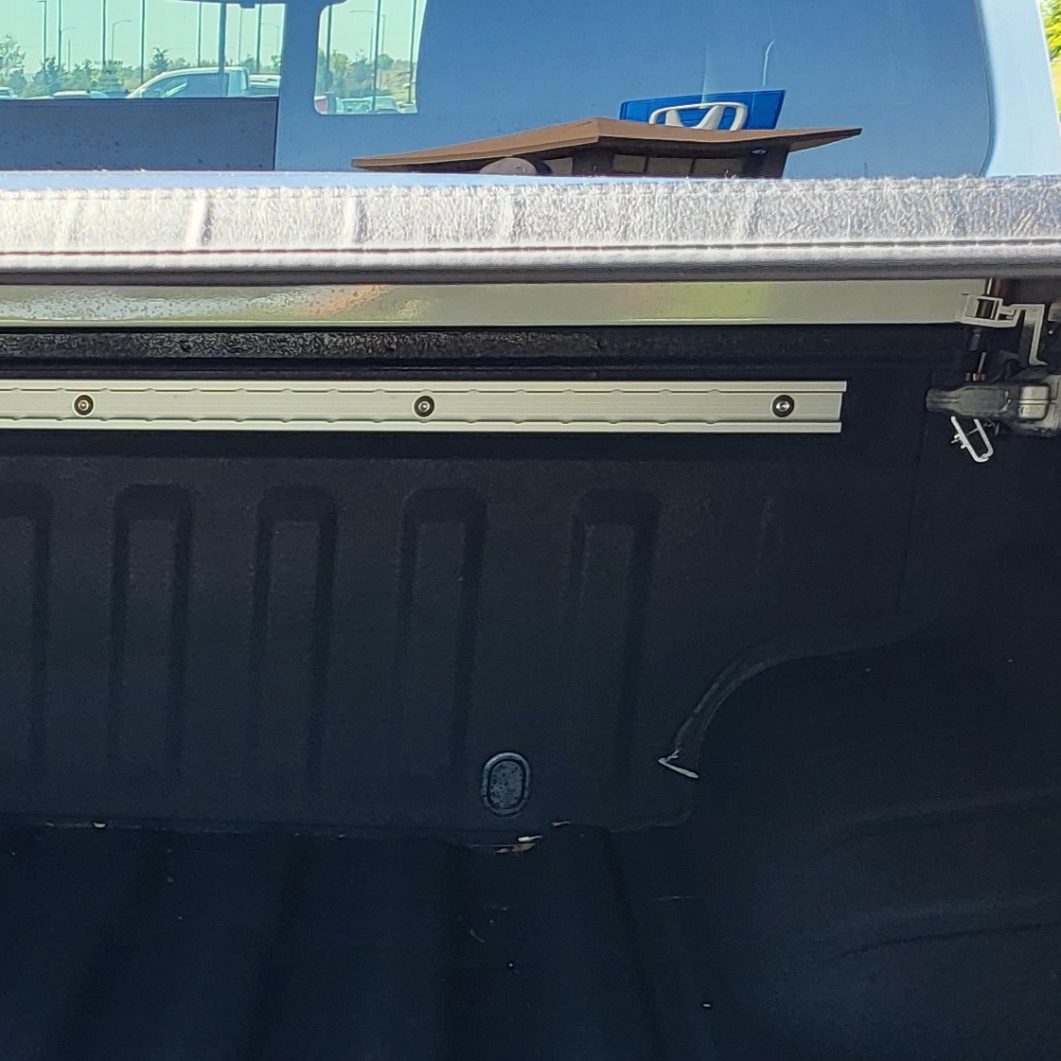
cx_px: -209
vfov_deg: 19.5
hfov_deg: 19.9
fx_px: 2844
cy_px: 1375
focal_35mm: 82
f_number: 1.8
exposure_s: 1/128
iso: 40
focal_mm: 5.4
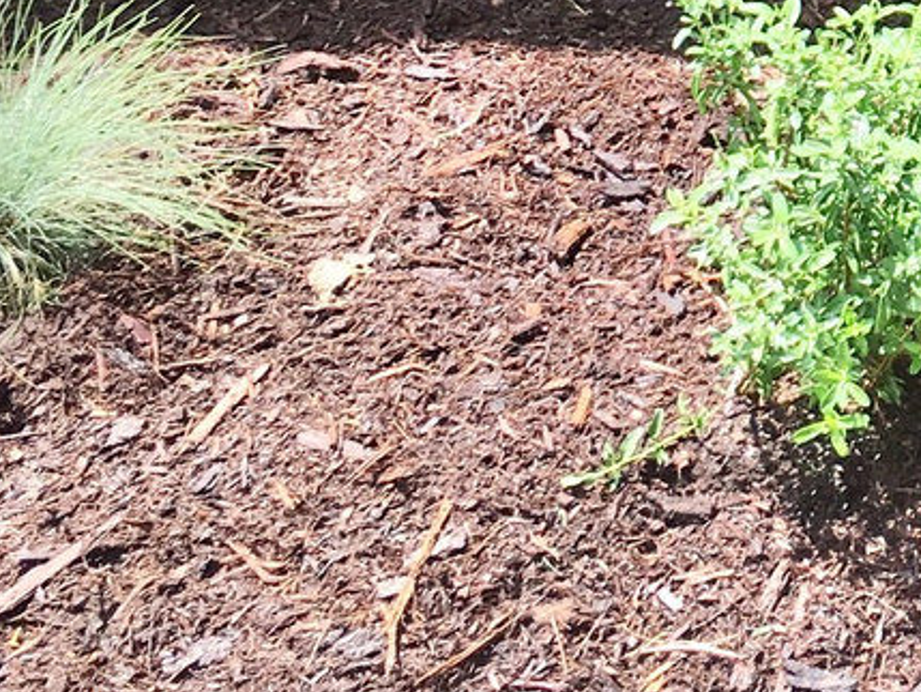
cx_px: 1271
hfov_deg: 15.8
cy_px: -445
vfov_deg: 11.9
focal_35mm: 117
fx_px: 3114
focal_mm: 4.15
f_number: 2.2
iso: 25
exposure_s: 1/427
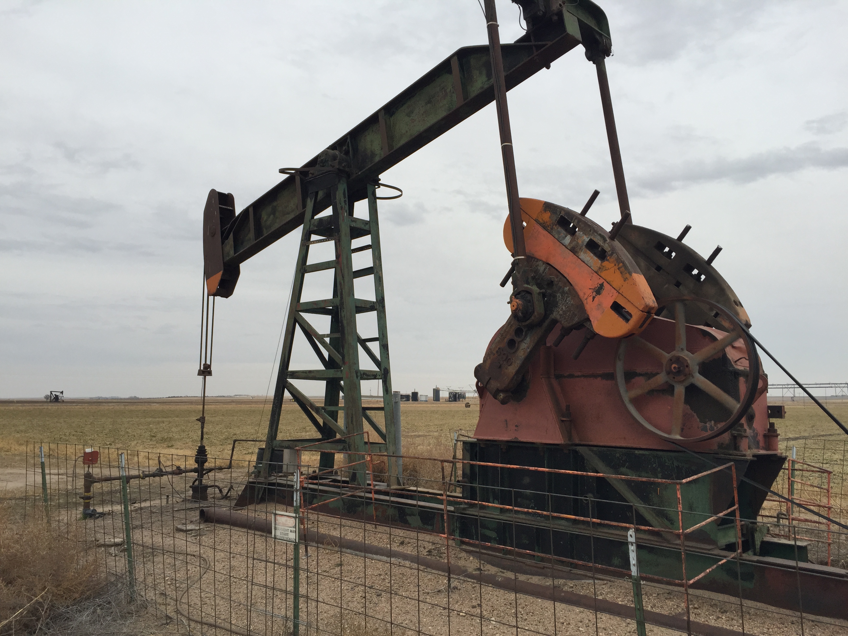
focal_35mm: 29
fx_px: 710
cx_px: 424
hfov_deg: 61.7
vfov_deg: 48.2
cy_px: 318
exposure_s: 1/408
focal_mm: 4.15
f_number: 2.2
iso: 32
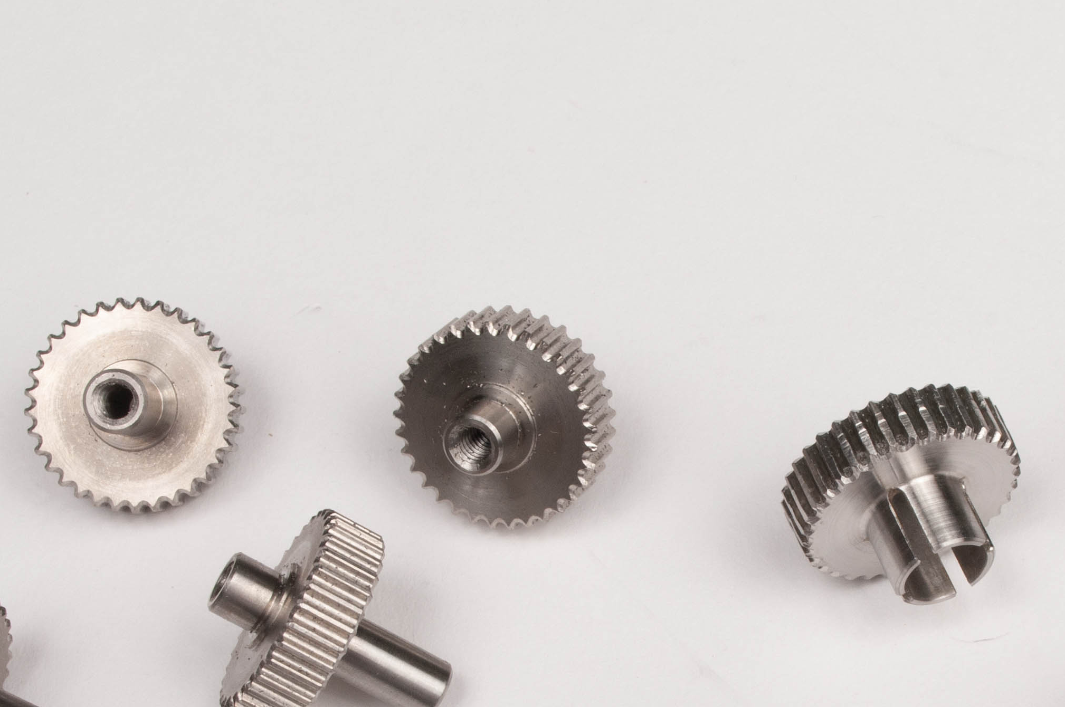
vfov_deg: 13.3
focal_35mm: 102
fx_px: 3014
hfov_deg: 20.0
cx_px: 696
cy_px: 623
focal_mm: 32
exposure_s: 1/80
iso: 200
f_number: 16
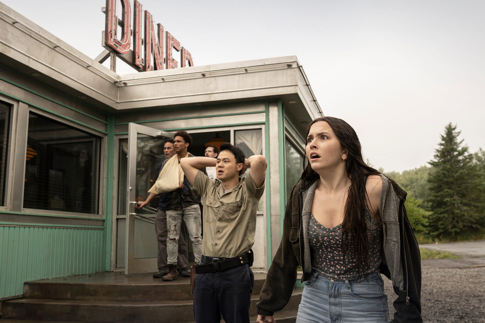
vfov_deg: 36.9
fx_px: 485
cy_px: 162
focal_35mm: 36
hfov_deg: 53.1
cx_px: 242
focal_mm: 24
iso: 400
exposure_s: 1/640
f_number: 4
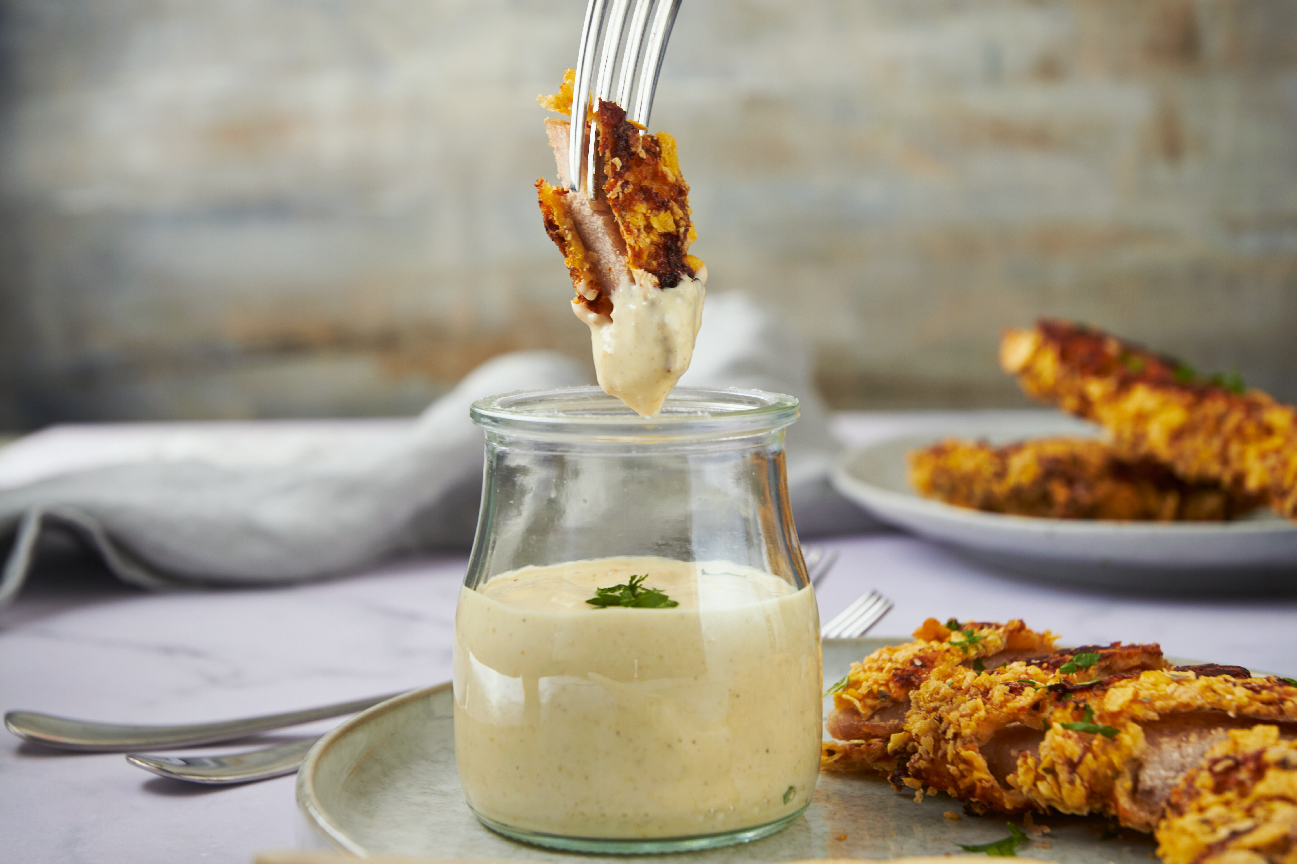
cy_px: 432
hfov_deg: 27.0
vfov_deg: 18.2
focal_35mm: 75
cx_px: 648
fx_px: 2702
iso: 100
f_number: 8
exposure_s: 1/100
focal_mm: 50
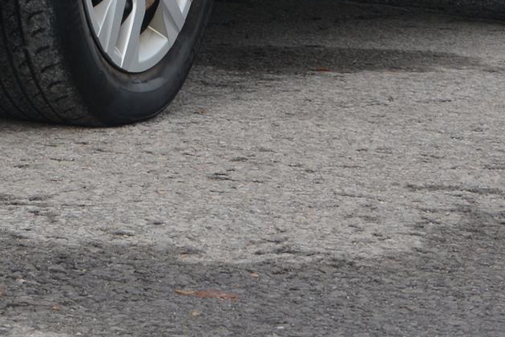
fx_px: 3030
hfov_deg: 9.4
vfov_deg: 6.1
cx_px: -150
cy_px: -466
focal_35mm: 216
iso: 180
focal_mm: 28
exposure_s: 1/250
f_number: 8
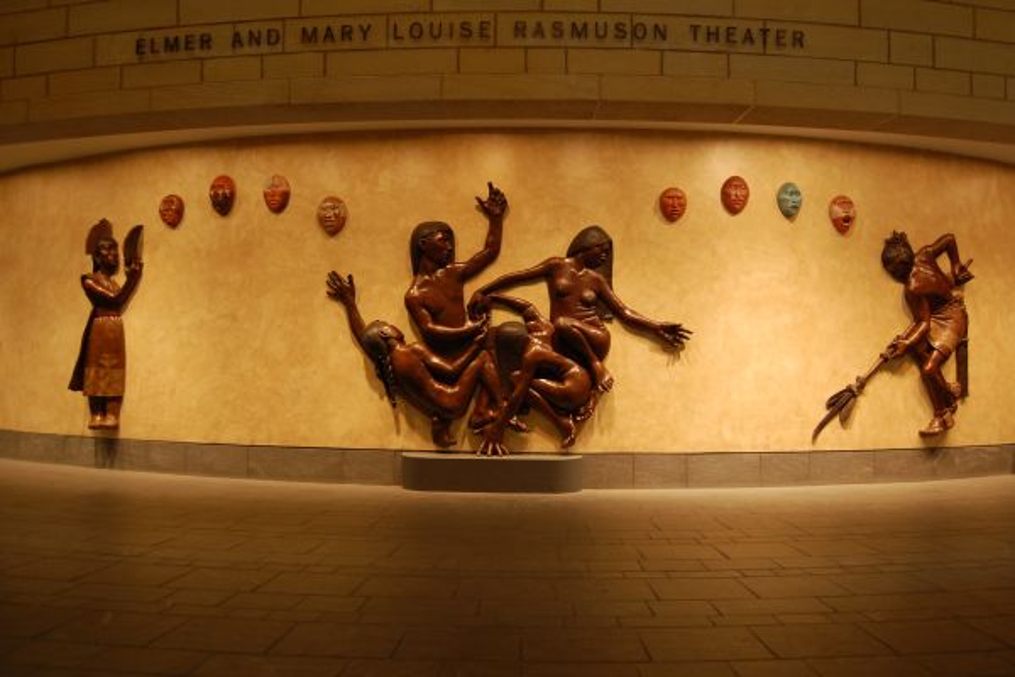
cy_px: 338
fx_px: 761
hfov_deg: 67.4
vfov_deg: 47.9
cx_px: 508
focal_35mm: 27
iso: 200
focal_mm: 18
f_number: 3.5
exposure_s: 1/4
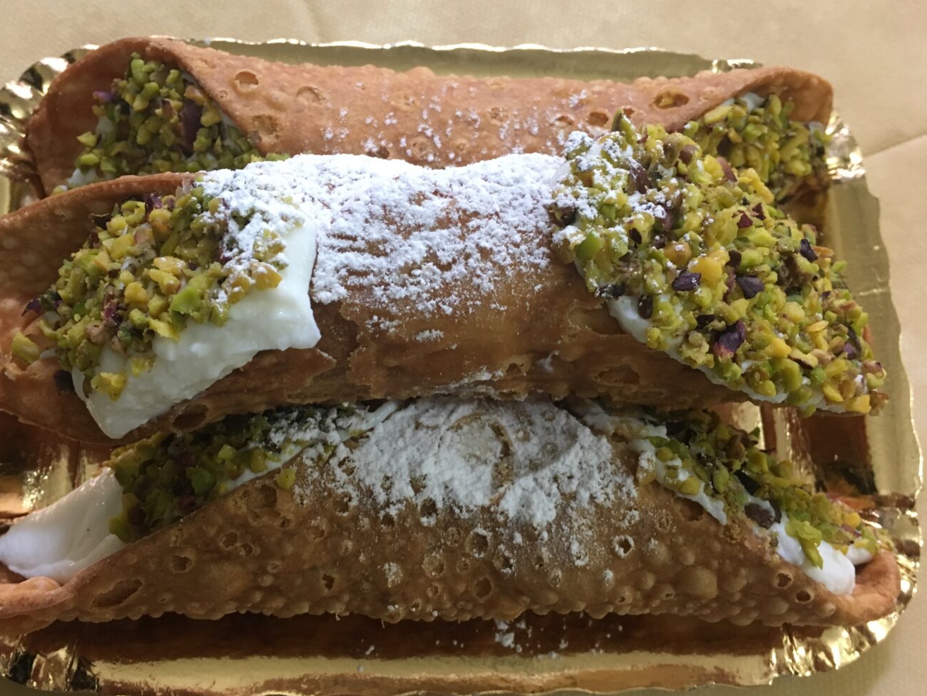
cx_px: 399
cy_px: 324
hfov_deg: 53.8
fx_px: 911
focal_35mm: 34
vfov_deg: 41.8
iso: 160
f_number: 2.2
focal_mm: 4.15
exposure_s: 1/33
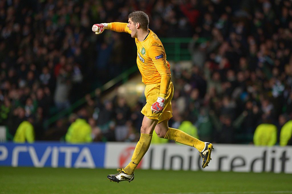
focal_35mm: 300
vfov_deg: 4.6
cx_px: 146
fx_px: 2432
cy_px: 97
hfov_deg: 6.9
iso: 2000
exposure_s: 1/1250
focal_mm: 300
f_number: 2.8
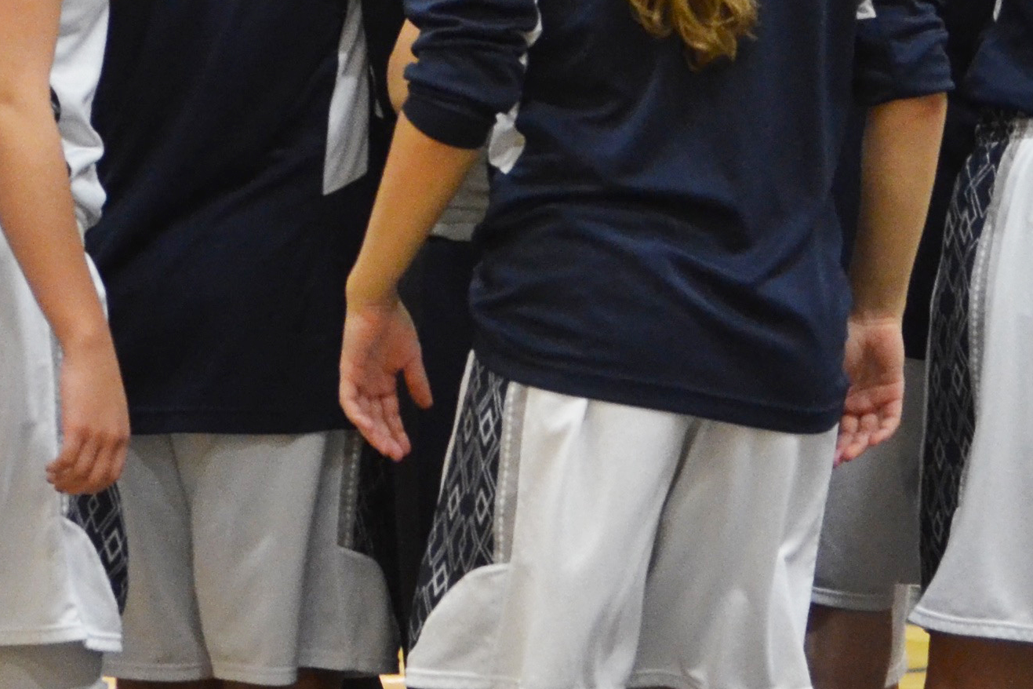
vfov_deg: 3.5
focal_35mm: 392
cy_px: -488
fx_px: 11247
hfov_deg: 5.3
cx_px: 81
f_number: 2.8
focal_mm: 70
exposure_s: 1/200
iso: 1600
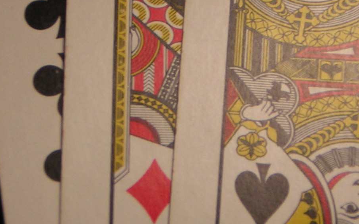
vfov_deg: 9.4
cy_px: 100
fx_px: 1360
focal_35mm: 139
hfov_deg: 15.0
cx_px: 225
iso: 50
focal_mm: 9.6
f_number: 3.8
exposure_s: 1/55.4
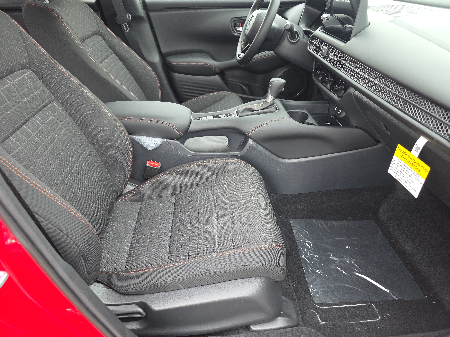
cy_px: 168
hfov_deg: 73.9
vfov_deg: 58.9
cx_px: 225
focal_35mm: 23
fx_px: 299
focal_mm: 6.3
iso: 200
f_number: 1.7
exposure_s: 1/120
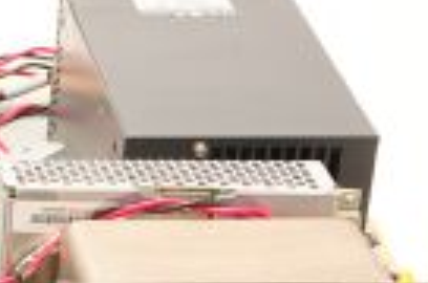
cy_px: 259
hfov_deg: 8.9
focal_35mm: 221
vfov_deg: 6.2
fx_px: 2621
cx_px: -346
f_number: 10
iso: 320
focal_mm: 50
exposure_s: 1/160
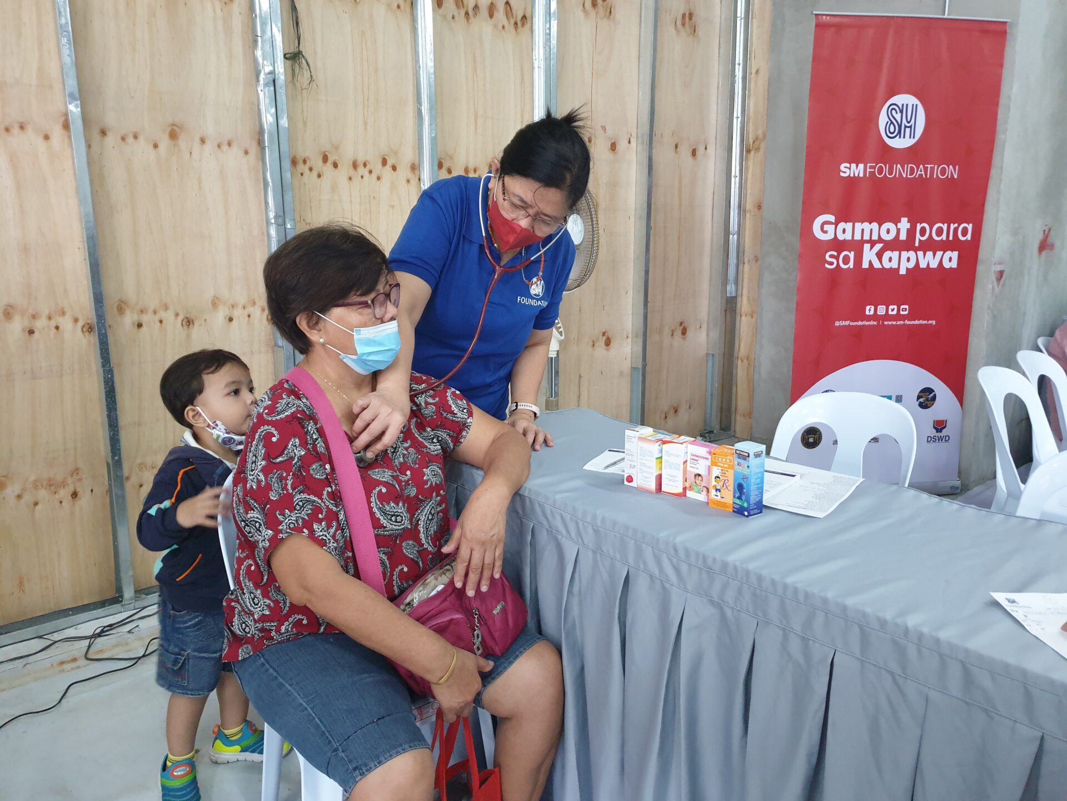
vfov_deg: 53.1
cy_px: 400
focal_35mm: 26
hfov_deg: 67.3
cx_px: 534
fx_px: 801
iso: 320
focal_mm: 4.3
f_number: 1.5
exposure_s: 1/30
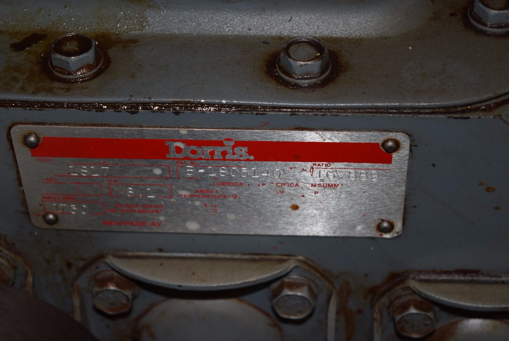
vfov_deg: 16.6
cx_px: 254
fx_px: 1167
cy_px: 170
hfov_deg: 24.6
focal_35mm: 82
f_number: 5.6
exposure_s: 1/60
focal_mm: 55
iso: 640
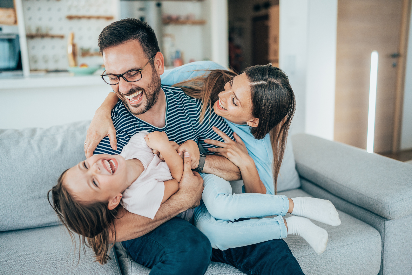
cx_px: 206
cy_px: 138
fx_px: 401
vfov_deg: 37.9
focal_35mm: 35
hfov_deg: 54.4
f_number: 1.4
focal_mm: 35
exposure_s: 1/500
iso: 640
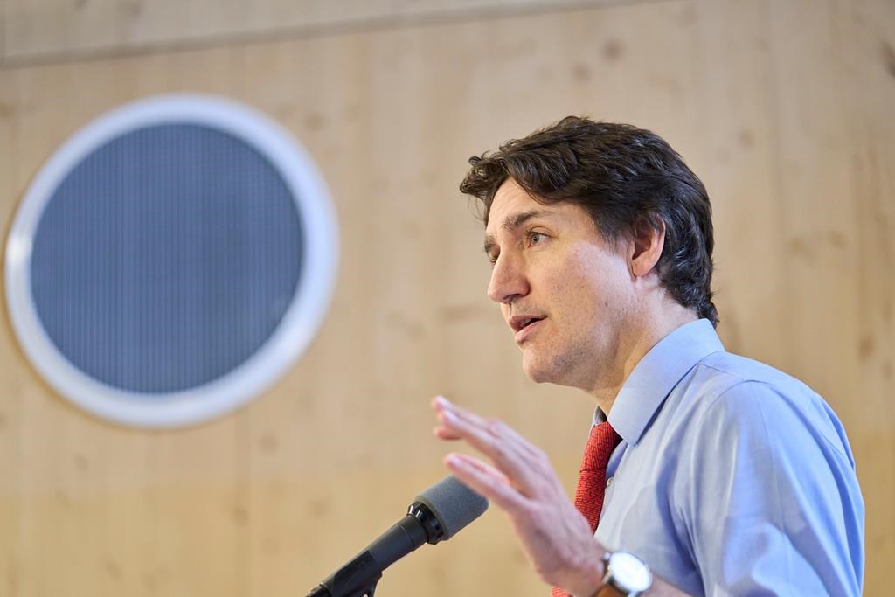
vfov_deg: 12.3
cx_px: 448
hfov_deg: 18.4
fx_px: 2760
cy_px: 298
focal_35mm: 111
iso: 1600
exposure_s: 1/400
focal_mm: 111
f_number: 2.8
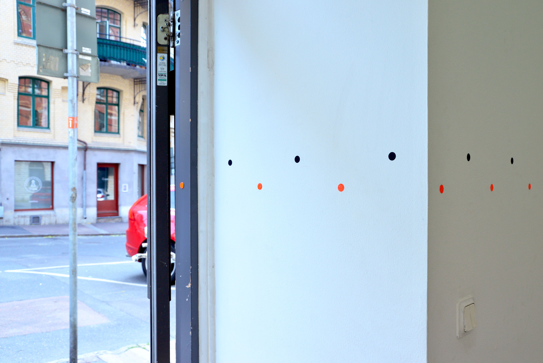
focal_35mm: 32
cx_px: 272
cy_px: 182
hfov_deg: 58.7
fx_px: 483
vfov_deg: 41.1
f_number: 8
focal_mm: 32
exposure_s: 1/160
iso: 800
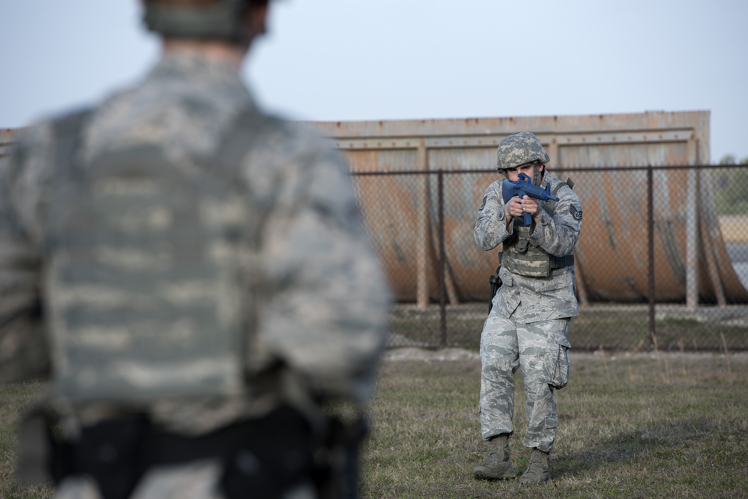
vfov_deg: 6.9
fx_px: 4157
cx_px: 374
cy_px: 250
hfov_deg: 10.3
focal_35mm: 200
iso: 200
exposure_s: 1/640
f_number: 5.6
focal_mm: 200
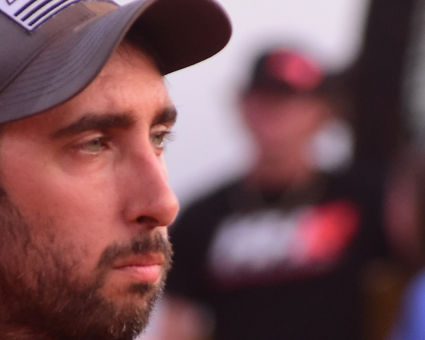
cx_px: 204
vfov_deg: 1.5
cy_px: 406
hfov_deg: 1.8
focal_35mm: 1064
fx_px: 13383
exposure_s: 1/400
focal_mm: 200
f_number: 5.3
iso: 1000
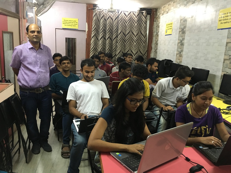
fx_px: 194
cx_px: 116
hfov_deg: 61.7
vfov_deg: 48.2
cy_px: 86
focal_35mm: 29
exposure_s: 1/20
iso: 200
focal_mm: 4.15
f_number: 2.2
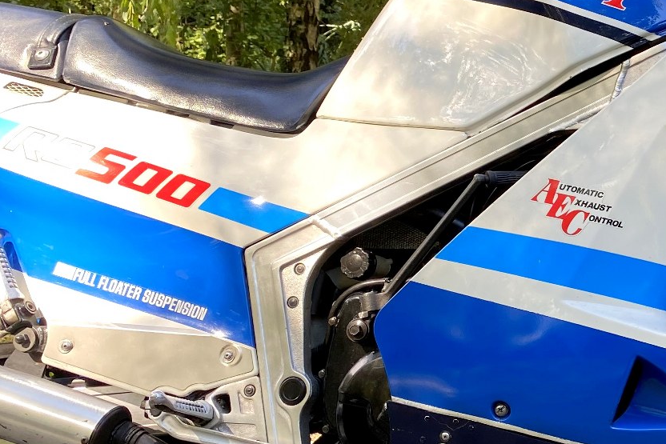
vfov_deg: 20.9
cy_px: 212
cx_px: 760
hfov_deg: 27.8
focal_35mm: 65
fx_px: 1203
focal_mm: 4.25
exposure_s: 1/122
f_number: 1.8
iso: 32
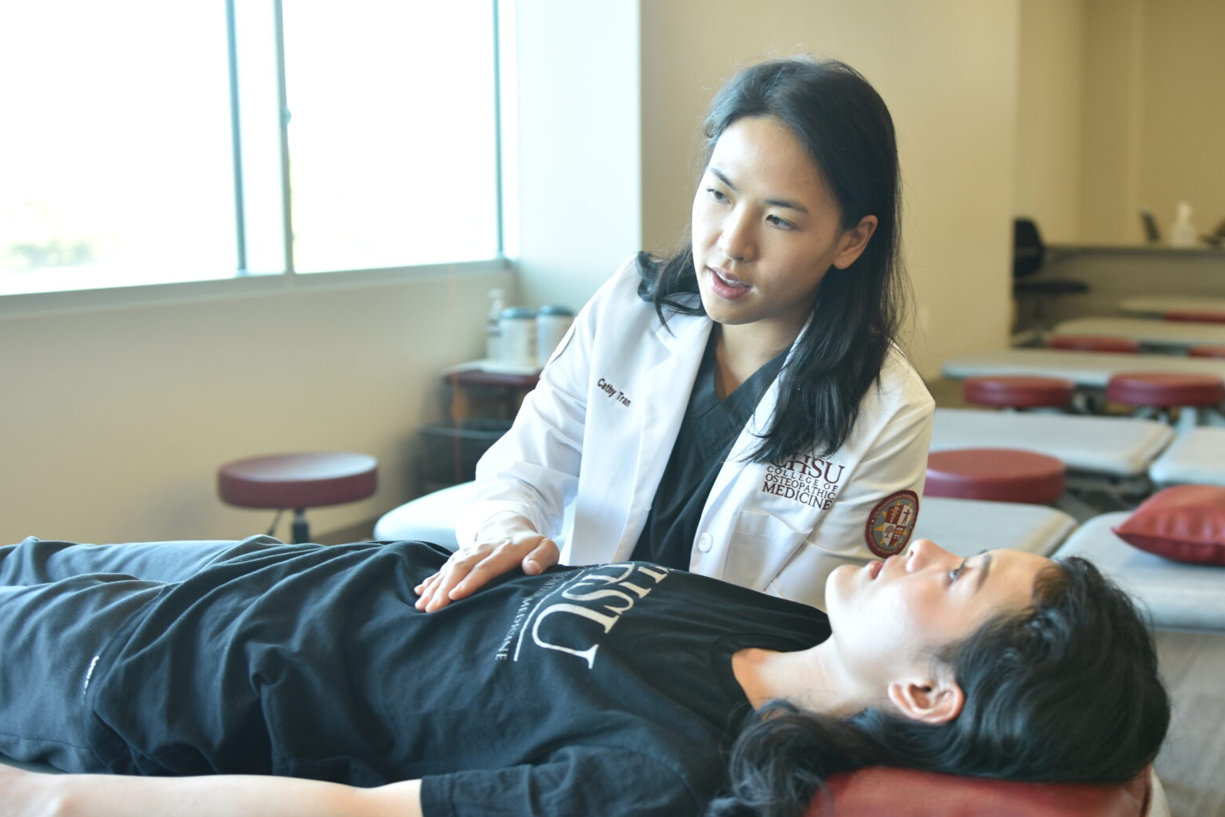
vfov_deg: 27.1
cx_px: 744
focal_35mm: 50
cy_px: 464
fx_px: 1690
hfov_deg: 39.6
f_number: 1.8
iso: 100
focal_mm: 25
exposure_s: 1/50
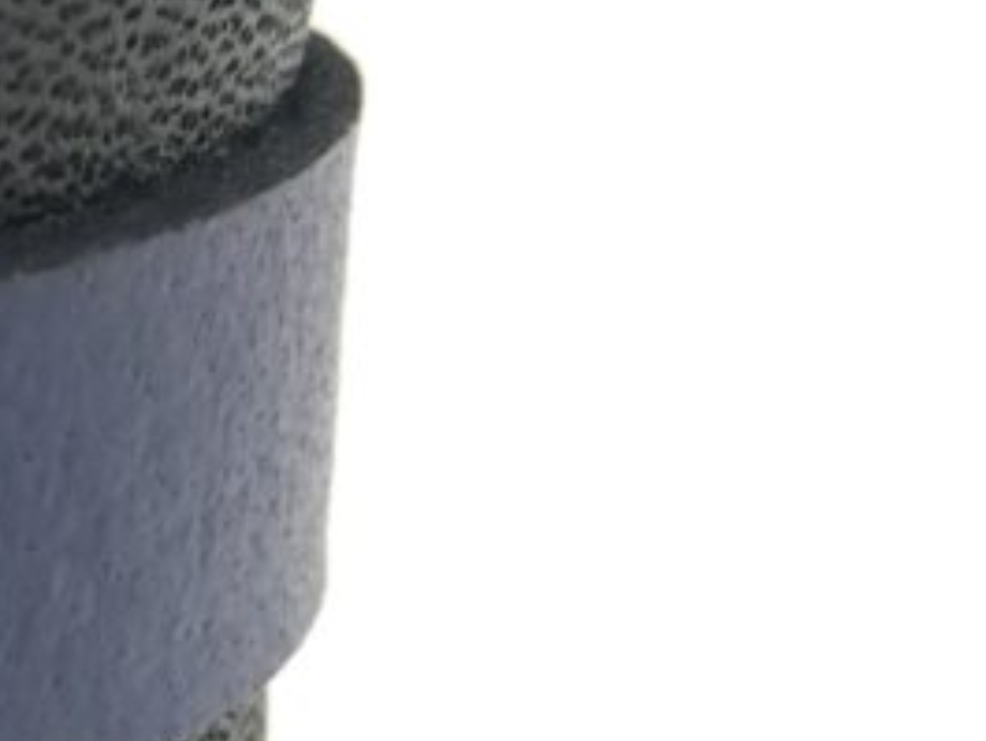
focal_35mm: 168
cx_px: -1656
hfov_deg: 9.8
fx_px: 4787
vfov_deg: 8.6
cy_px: 1206
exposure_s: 1/30
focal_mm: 4.15
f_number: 2.2
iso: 25
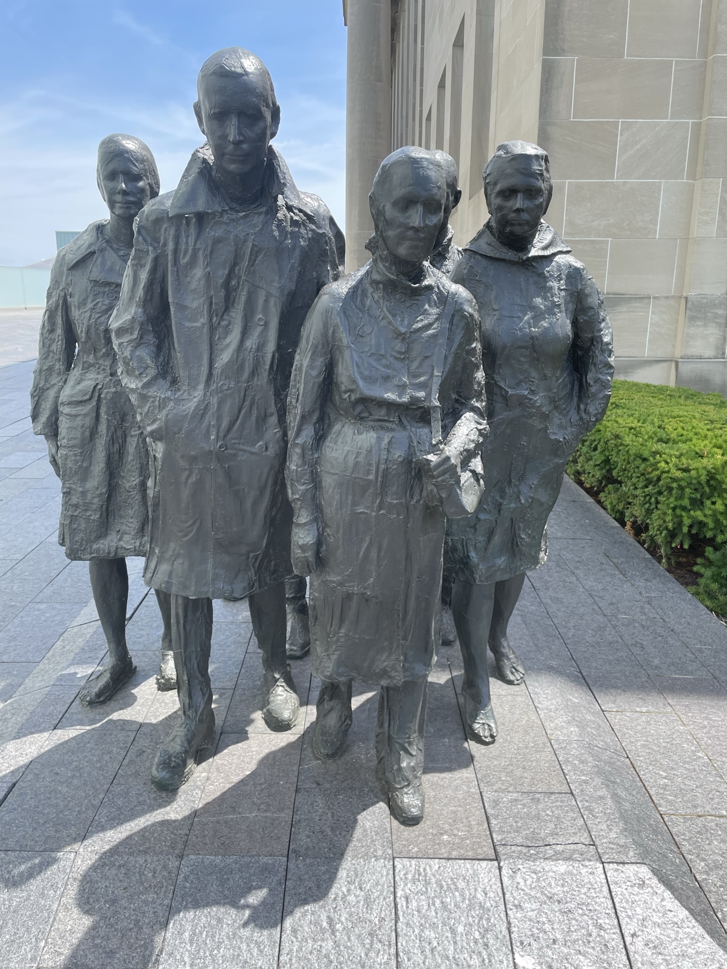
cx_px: 364
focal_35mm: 26
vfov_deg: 67.3
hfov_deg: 53.1
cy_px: 484
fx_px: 728
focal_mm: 4.2
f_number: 1.6
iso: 32
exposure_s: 1/997
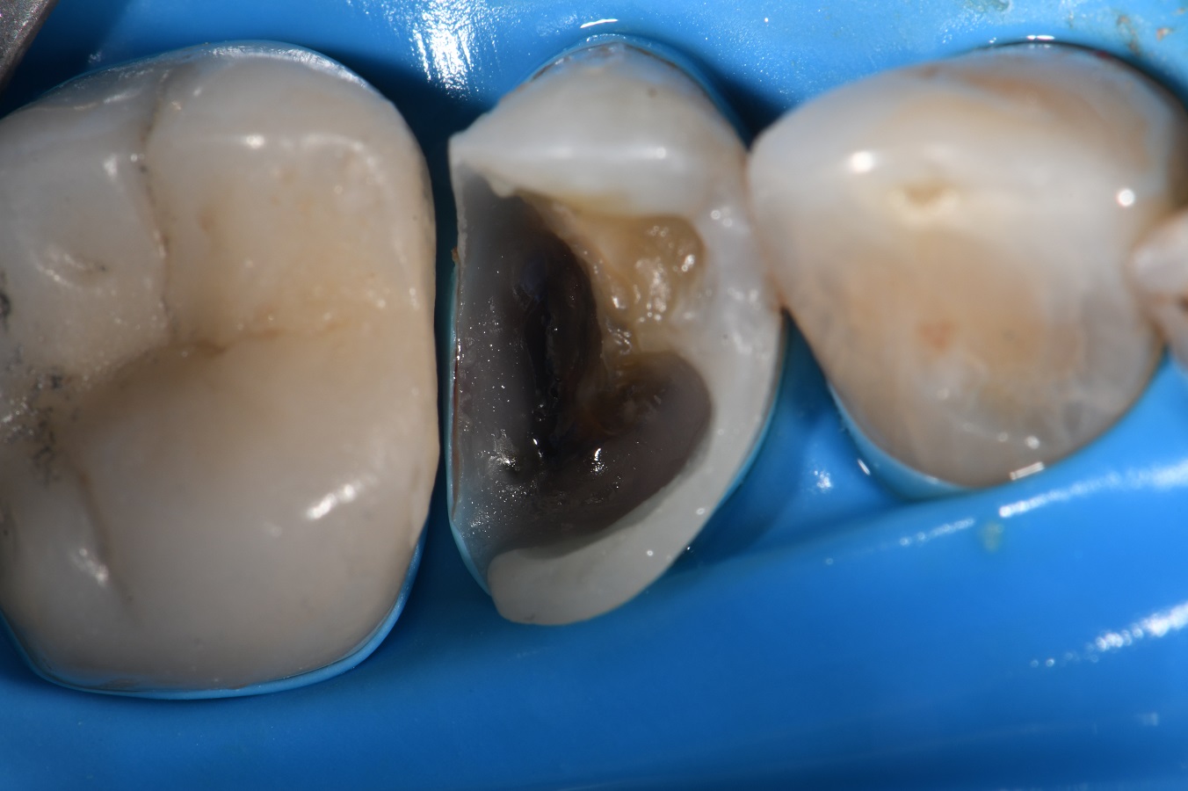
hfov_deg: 13.1
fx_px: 5178
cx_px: 594
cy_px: 396
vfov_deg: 8.7
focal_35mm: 157
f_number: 32
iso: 200
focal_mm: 105
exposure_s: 1/200
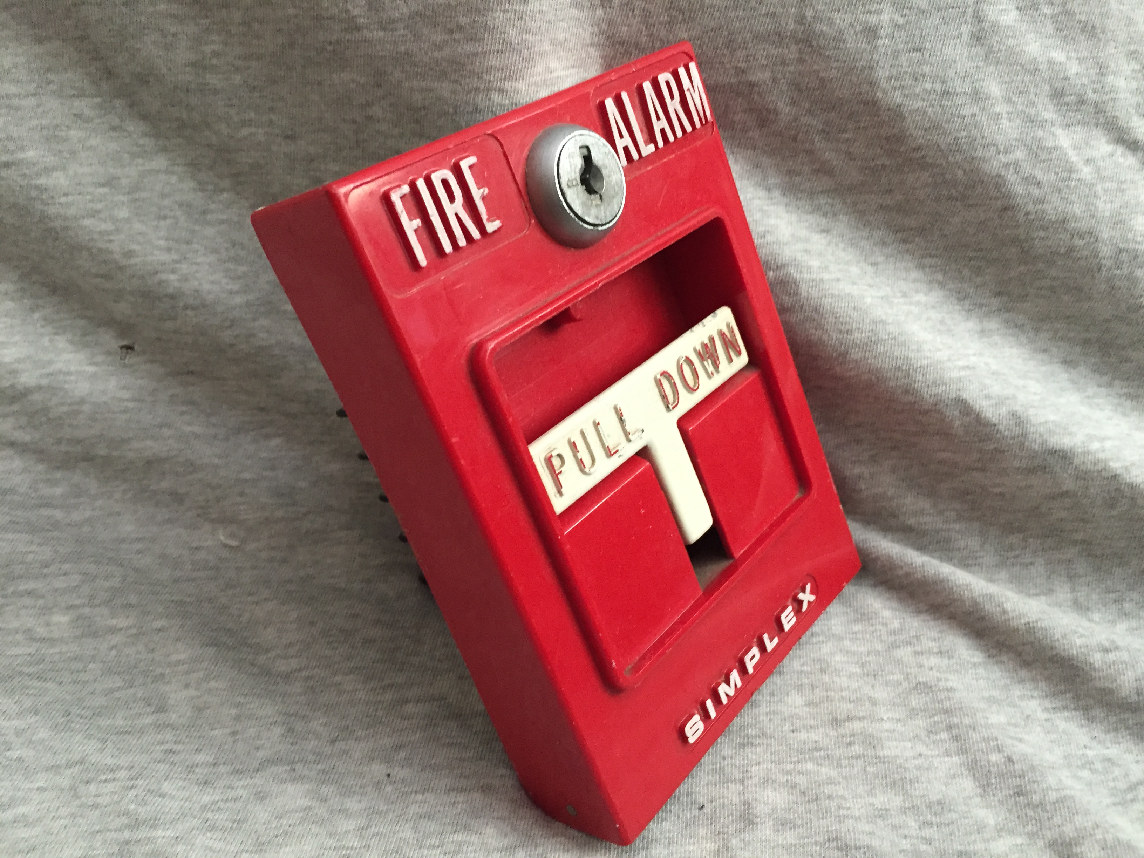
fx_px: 958
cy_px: 429
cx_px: 572
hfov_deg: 61.7
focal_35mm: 29
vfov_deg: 48.2
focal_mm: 4.15
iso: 250
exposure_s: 1/15
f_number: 2.2
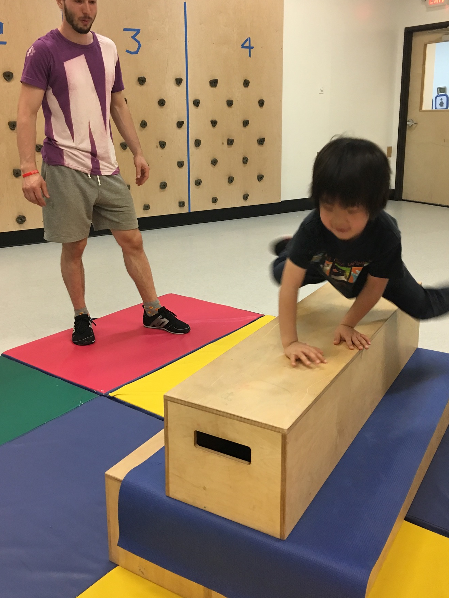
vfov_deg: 53.7
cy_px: 253
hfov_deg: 41.8
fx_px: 588
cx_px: 229
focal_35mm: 34
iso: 64
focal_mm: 4.15
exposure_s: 1/15
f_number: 2.2
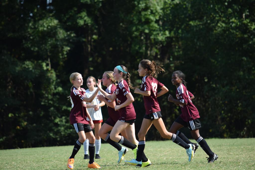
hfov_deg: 6.2
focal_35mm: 330
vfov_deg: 4.2
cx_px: 128
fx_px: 2338
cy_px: 85
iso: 200
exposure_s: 1/500
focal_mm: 220
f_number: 5.6
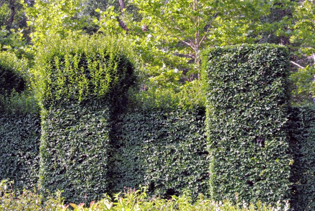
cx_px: 161
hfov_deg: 29.6
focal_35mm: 68
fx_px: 596
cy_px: 105
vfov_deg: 20.1
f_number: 5
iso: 110
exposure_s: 1/125
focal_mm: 23.6
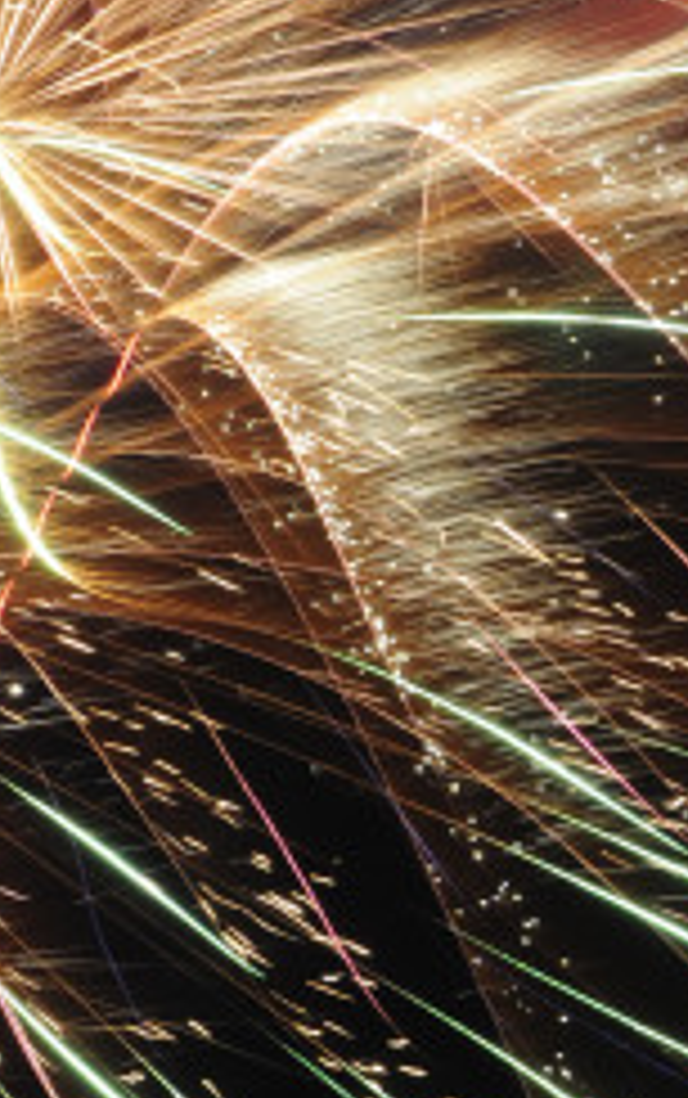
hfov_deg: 4.7
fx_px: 8380
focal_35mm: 280
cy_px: 693
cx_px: -461
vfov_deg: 7.5
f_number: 11
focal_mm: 56
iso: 200
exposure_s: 9.8
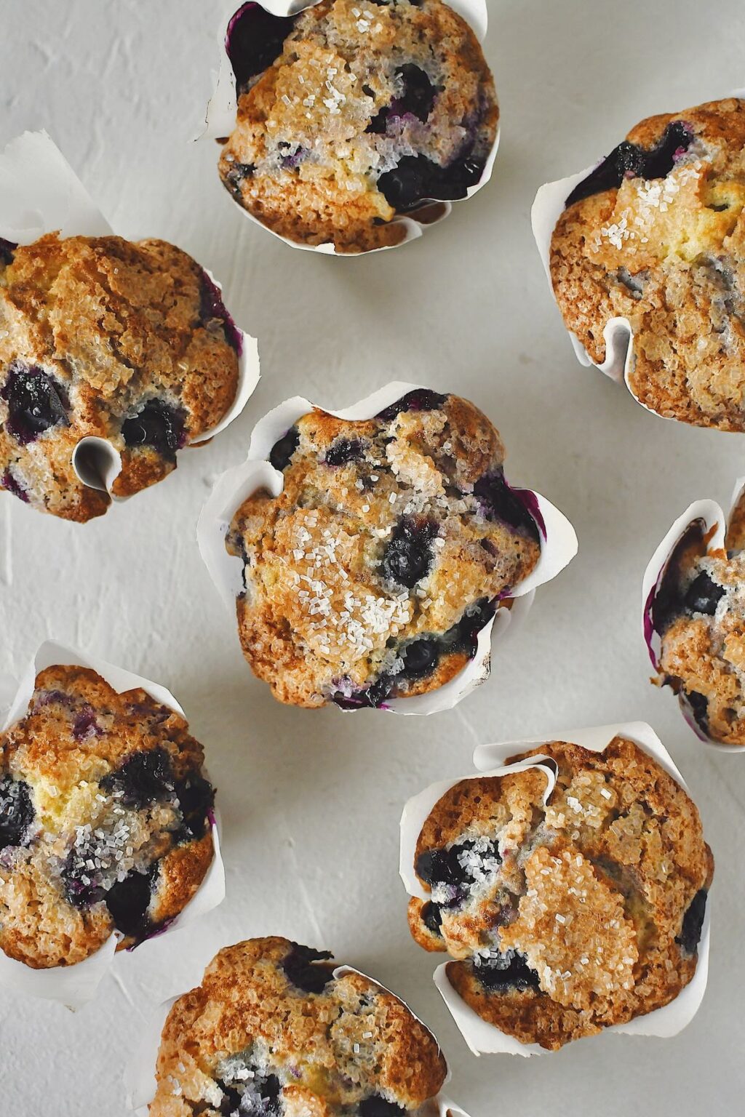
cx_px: 372
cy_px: 558
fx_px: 1614
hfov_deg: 26.0
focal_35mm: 52
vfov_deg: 38.2
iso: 800
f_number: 3.5
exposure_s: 1/320
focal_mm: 35
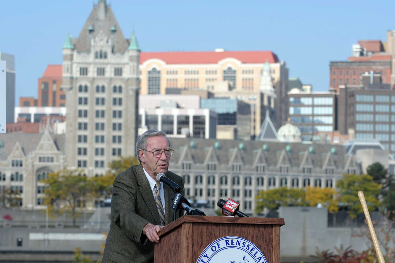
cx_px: 198
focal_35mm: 158
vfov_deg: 8.7
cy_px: 132
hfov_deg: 13.0
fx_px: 1728
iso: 125
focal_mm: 105
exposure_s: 1/400
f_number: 8
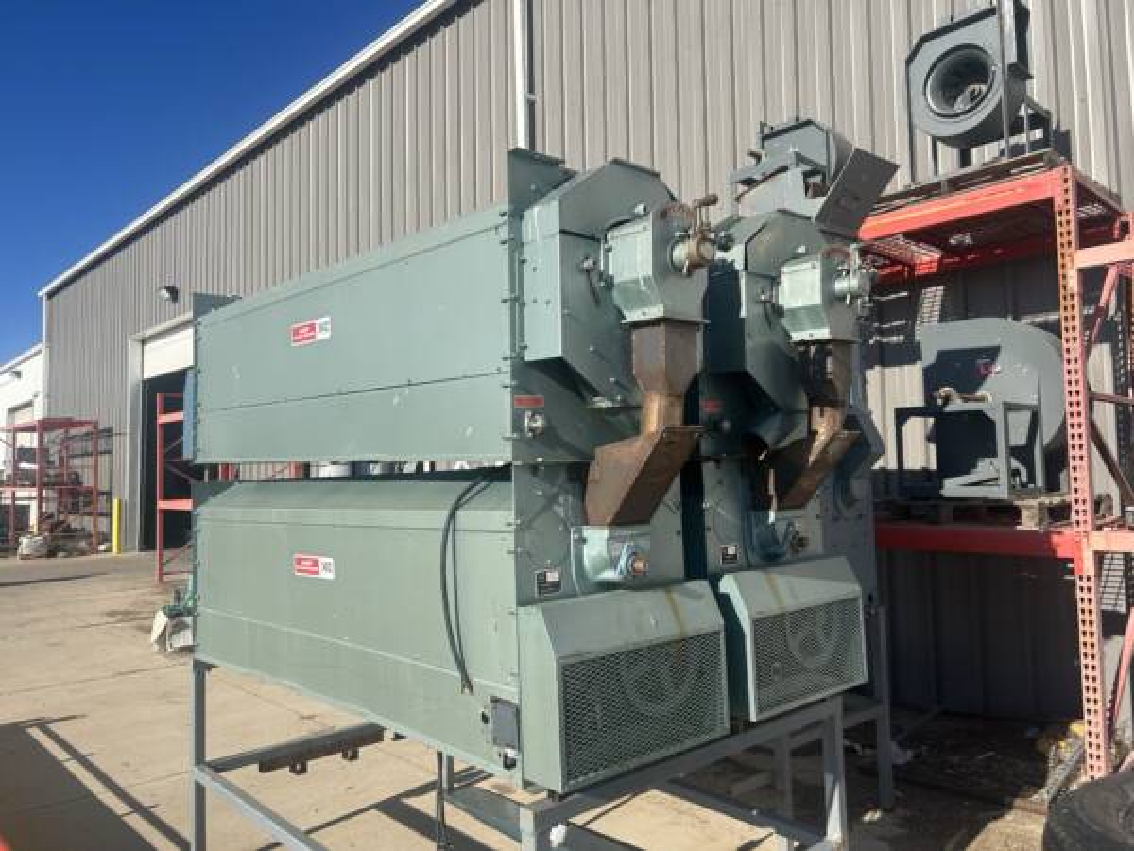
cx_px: 567
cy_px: 426
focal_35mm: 26
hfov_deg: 67.3
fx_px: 852
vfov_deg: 53.1
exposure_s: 1/4274
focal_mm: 5.7
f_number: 1.5
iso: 50
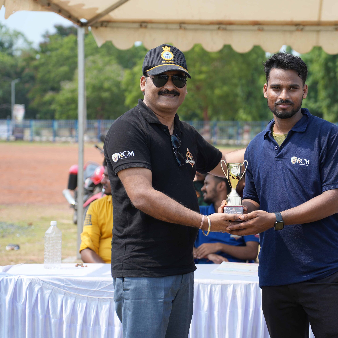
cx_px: 246
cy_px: 168
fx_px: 1204
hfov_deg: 15.9
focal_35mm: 109
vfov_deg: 16.0
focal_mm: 85
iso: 640
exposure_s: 1/250
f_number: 1.8
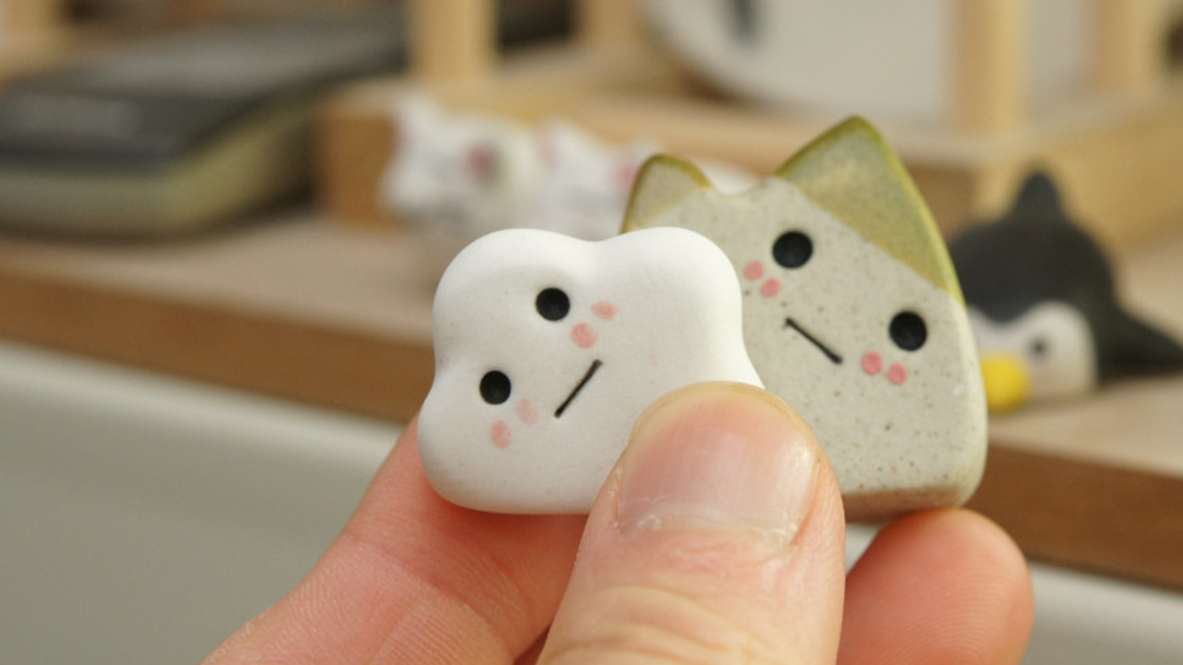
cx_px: 725
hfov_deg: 19.8
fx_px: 3377
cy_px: 218
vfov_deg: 11.2
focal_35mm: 108
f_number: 7.1
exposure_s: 1/100
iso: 800
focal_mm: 55
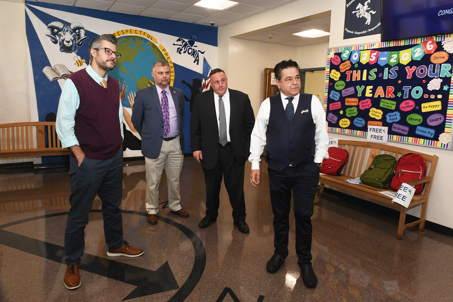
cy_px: 151
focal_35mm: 24
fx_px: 302
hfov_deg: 73.7
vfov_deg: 53.1
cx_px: 226
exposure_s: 1/40
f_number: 5.6
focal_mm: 24
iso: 1600
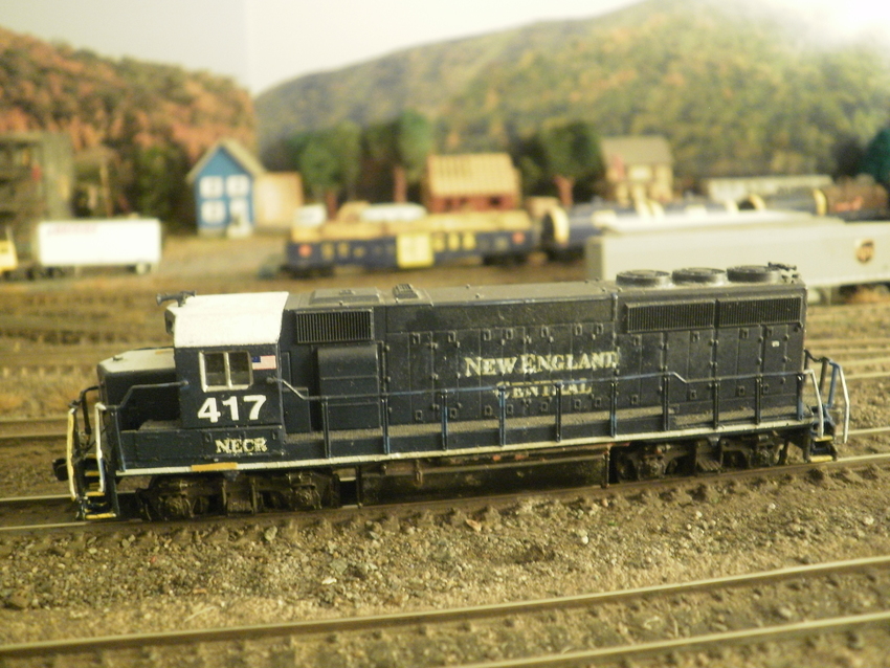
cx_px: 445
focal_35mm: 31
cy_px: 334
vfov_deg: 45.5
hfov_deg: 58.3
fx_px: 797
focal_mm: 5.45
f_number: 2.9
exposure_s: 1/6
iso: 400
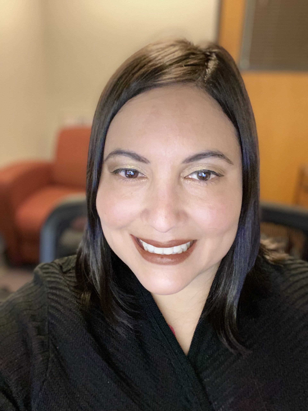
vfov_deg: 60.0
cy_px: 206
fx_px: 356
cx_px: 154
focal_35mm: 30
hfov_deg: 46.8
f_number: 2.2
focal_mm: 2.71
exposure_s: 1/30
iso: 250
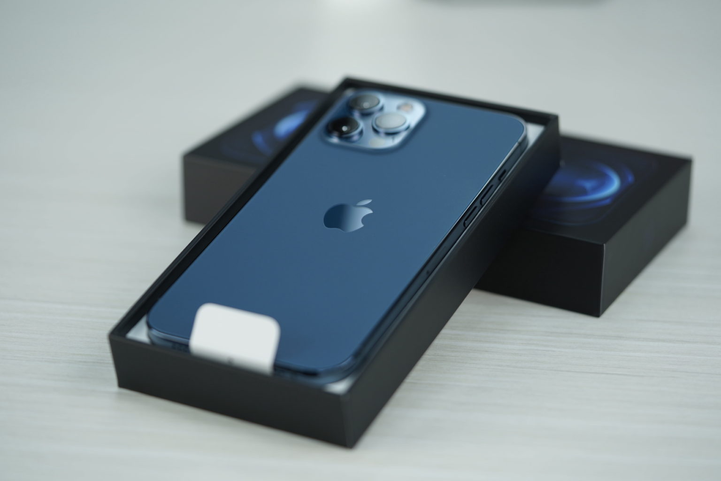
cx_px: 360
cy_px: 240
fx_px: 1802
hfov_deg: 22.6
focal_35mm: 90
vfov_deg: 15.2
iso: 160
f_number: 2.8
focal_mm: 90
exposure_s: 1/125
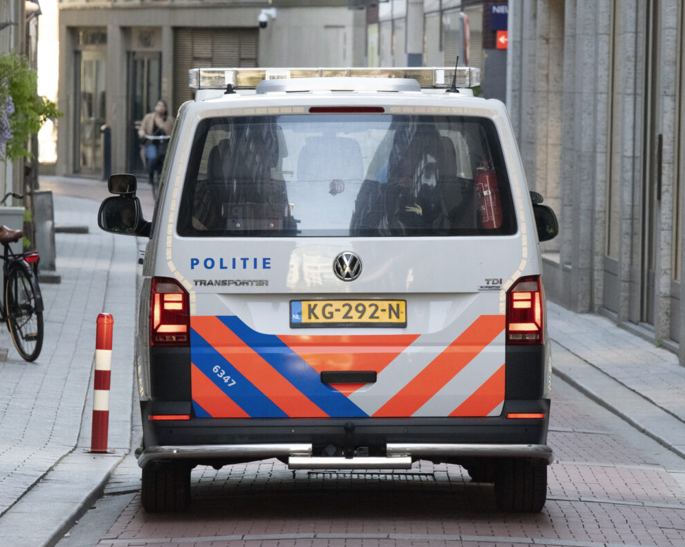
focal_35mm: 339
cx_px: 365
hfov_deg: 5.7
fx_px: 6871
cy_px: 274
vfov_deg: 4.6
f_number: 8
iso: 3600
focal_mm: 200
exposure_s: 1/320
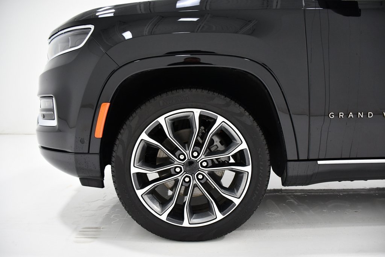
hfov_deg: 67.4
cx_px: 192
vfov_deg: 47.9
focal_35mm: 27
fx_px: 289
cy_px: 128
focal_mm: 18
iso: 1400
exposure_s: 1/125
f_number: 3.5
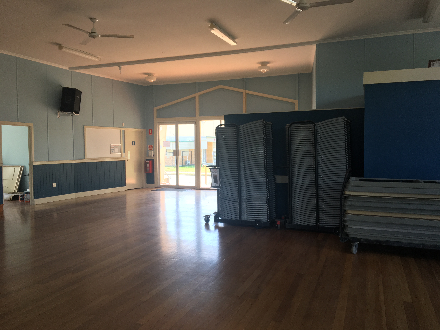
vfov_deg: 48.2
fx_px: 369
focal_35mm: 29
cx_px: 220
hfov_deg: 61.7
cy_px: 165
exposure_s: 1/100
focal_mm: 4.15
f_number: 2.2
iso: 40
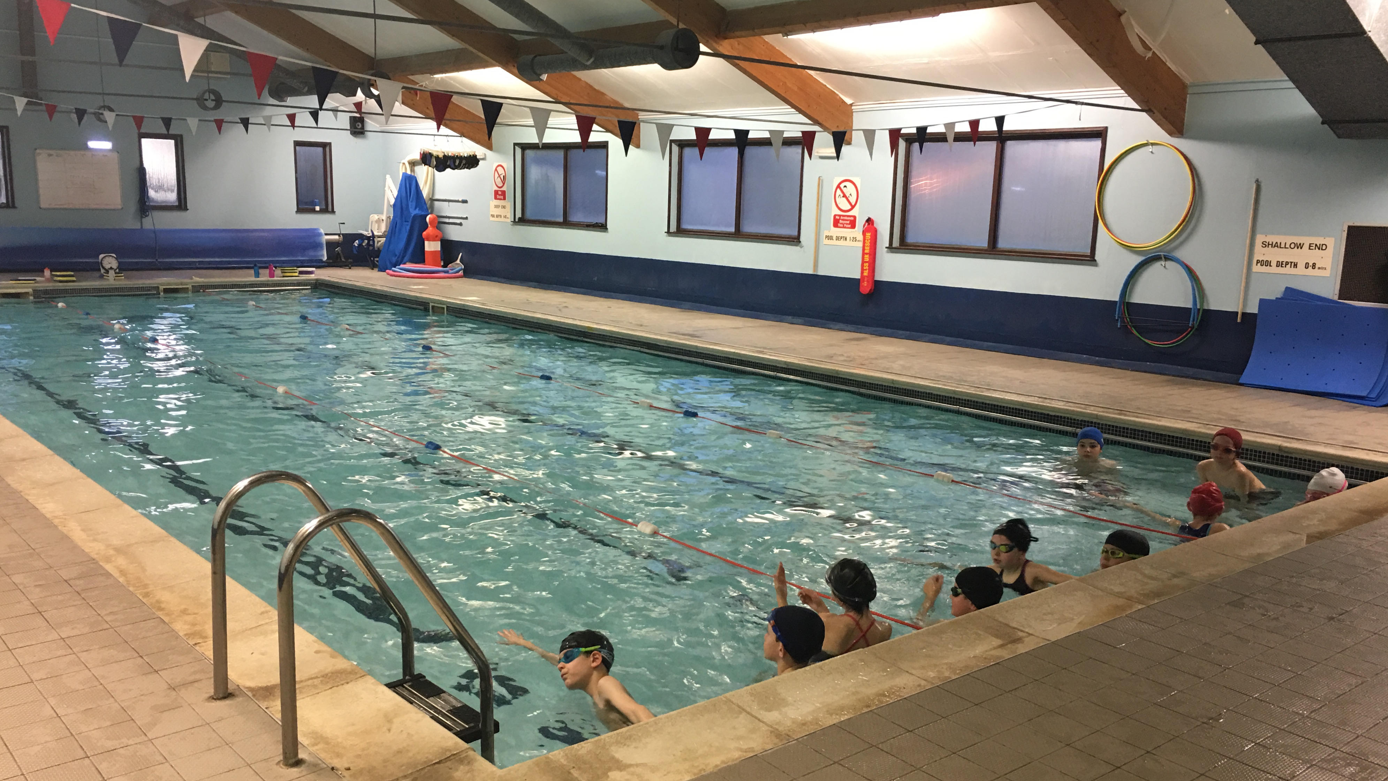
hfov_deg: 61.0
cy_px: 438
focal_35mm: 32
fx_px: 1178
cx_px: 692
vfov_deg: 36.6
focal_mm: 4.15
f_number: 2.2
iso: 64
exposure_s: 1/17
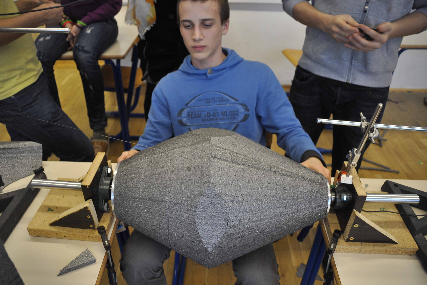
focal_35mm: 28
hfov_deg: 65.5
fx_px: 332
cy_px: 146
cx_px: 206
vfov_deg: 46.4
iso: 400
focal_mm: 18
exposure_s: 1/50
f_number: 3.5
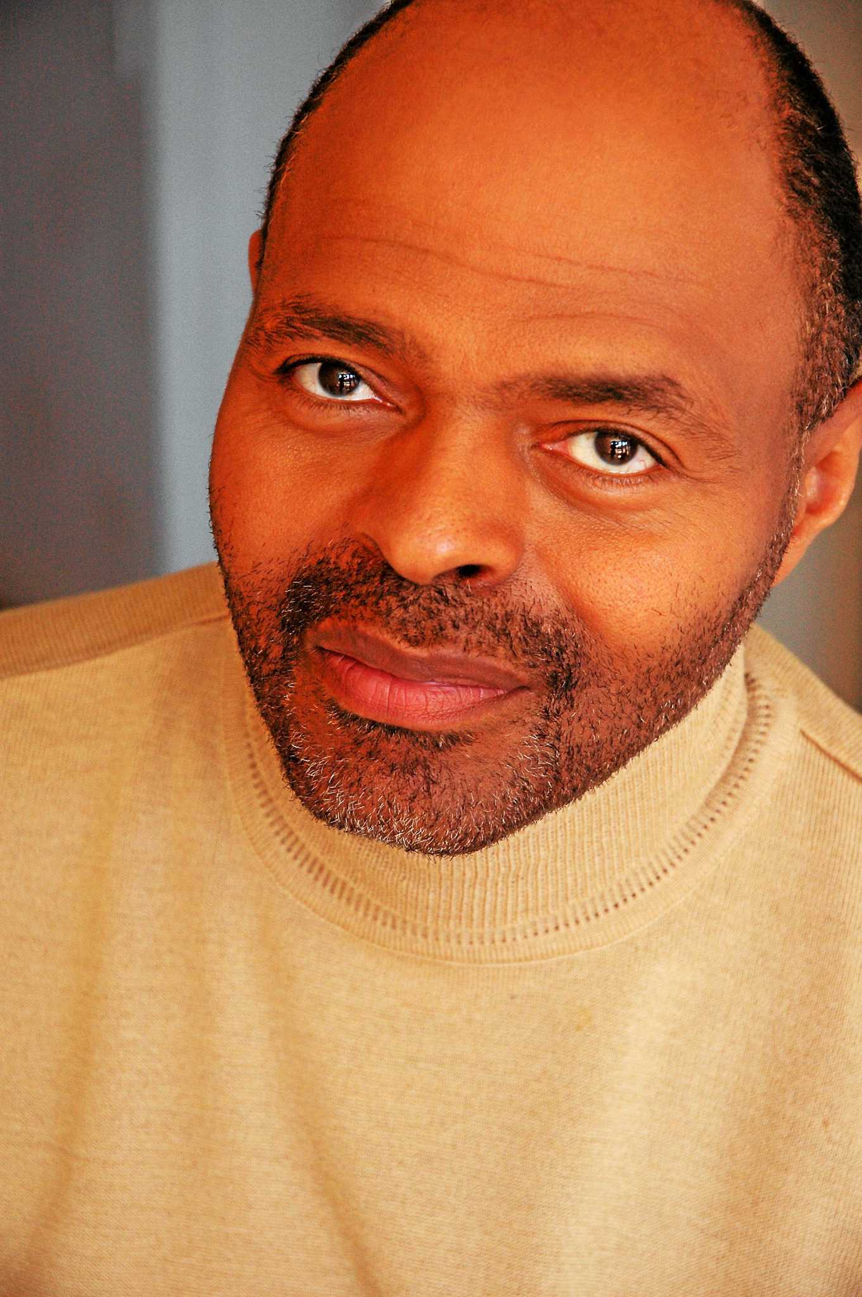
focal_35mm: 105
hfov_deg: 13.0
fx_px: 3779
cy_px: 648
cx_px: 431
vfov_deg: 19.5
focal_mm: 70
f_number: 5
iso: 400
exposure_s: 1/100
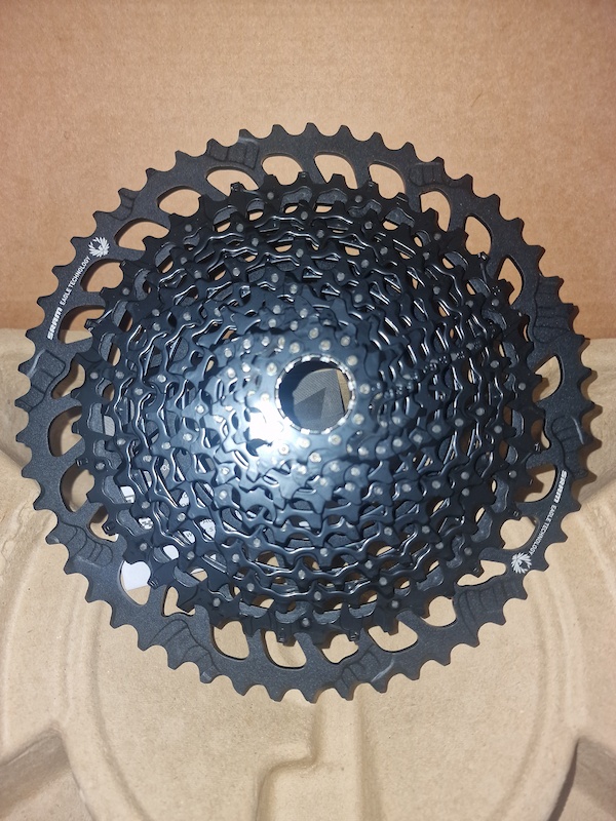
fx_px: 546
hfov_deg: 58.9
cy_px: 410
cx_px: 308
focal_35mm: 23
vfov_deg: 73.9
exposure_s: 1/100
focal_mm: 6.4
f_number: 1.8
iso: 320
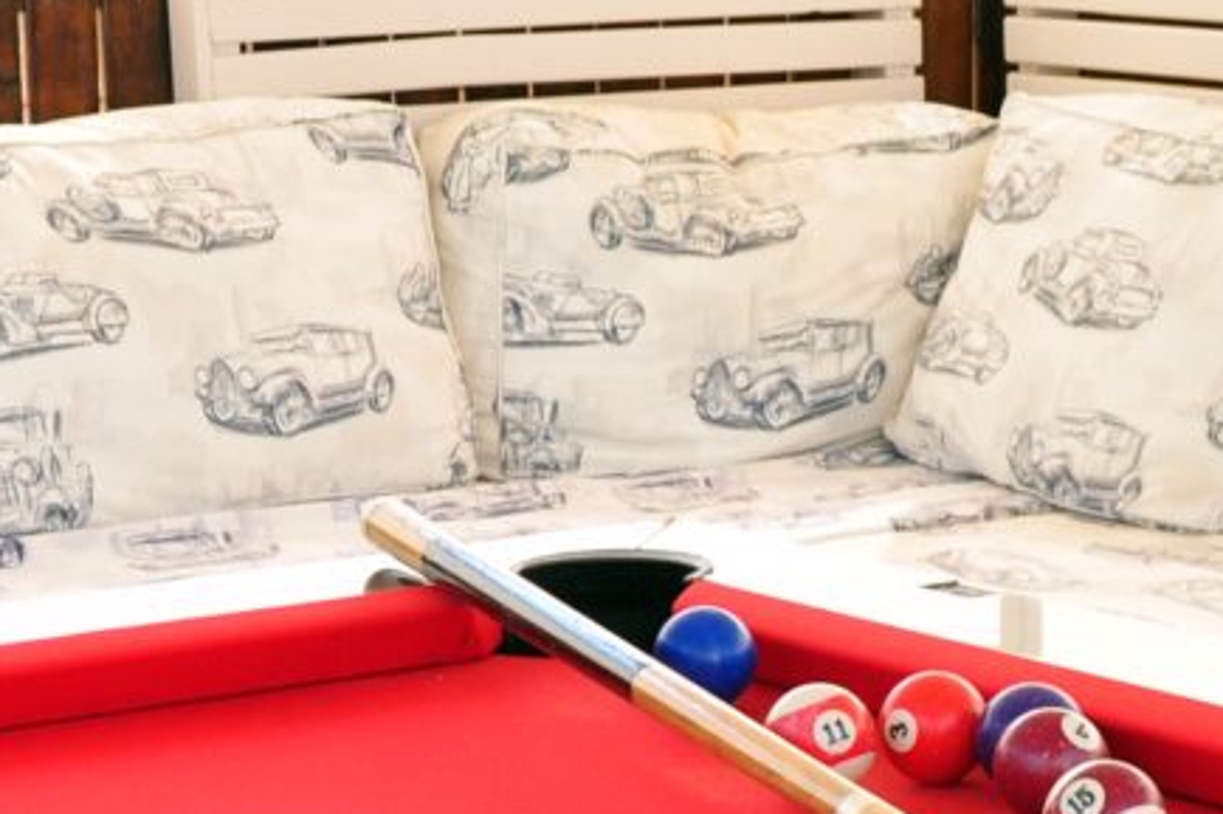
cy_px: 927
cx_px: 1133
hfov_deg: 19.8
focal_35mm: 101
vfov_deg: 13.2
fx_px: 3430
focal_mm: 18
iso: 200
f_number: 7.1
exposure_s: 1/200
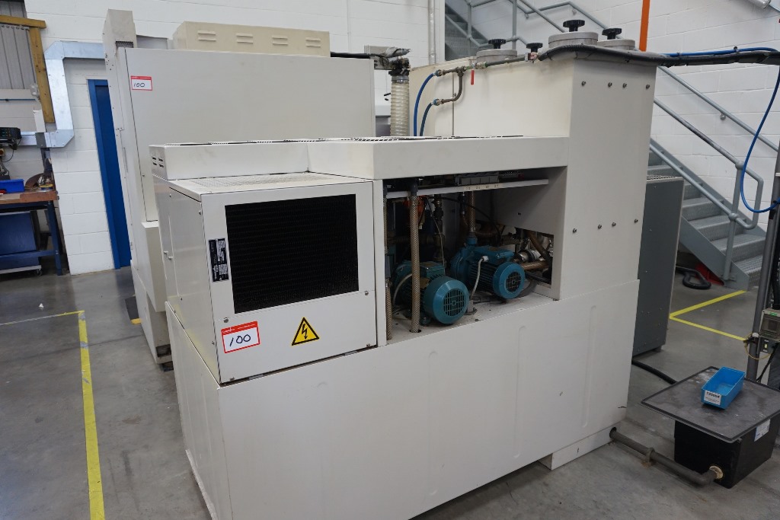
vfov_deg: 53.1
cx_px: 390
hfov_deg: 73.7
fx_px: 520
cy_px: 260
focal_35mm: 24
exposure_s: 1/160
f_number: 4
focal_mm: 16
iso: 640
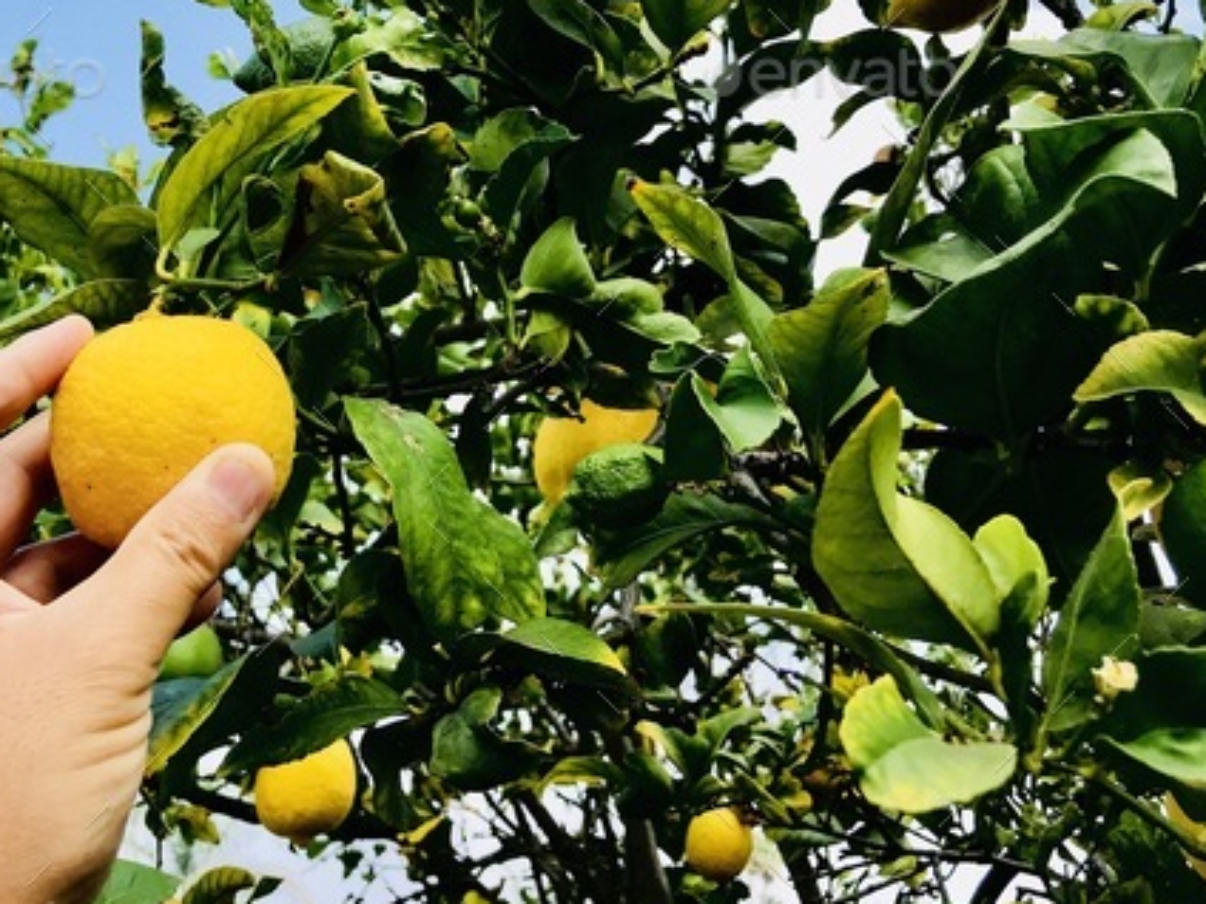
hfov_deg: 47.0
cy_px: 280
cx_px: 395
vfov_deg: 36.3
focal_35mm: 39
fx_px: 1359
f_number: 1.8
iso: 20
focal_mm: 3.99
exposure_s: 1/1076
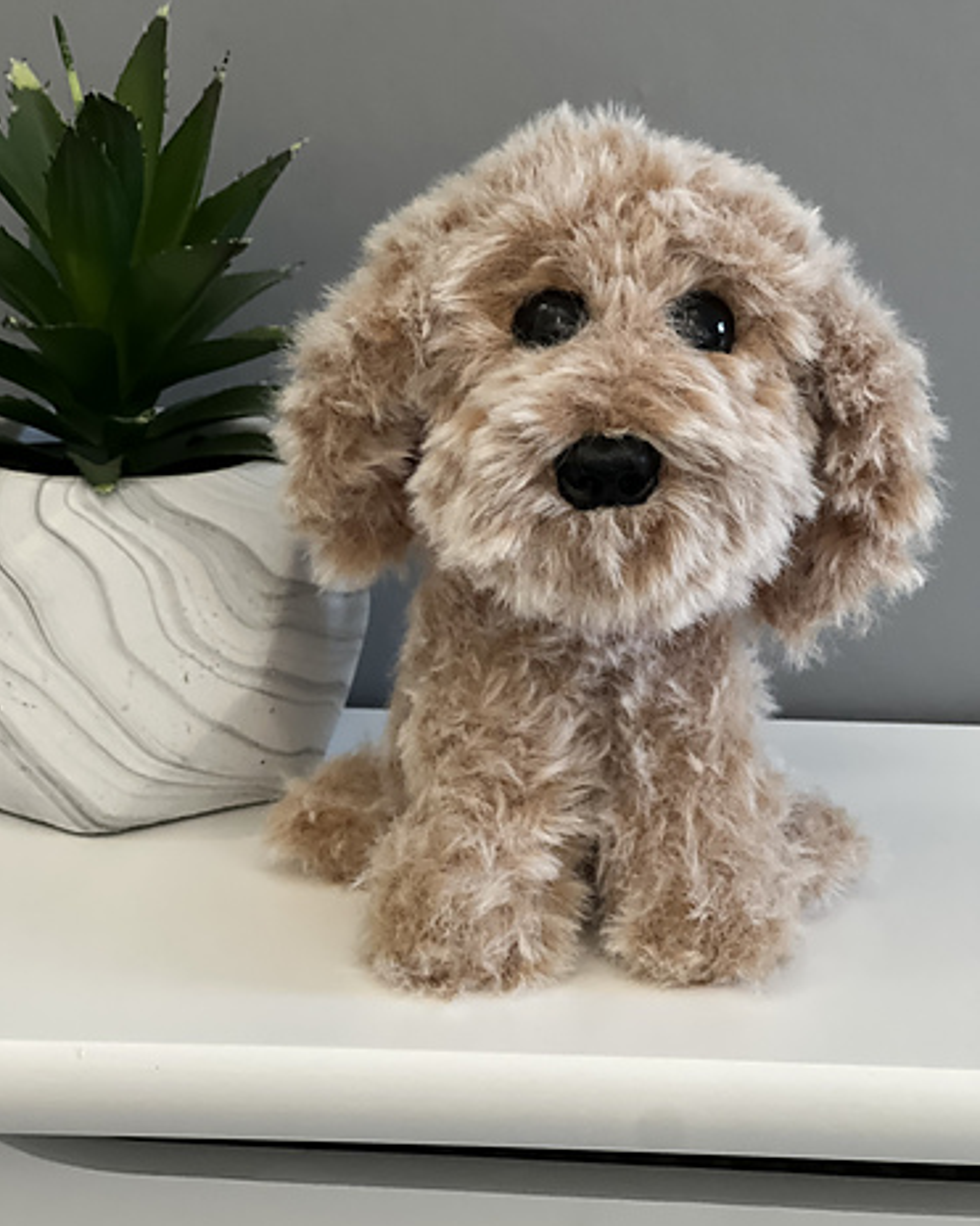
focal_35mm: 81
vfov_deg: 23.6
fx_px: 2938
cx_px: 487
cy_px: 634
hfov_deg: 18.9
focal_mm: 9
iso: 400
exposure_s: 1/29
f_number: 2.8
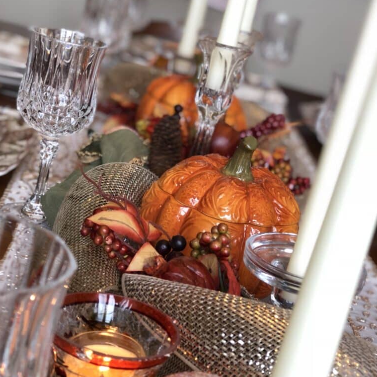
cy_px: 212
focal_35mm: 68
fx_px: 838
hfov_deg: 25.4
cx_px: 188
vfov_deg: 25.3
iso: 160
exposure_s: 1/60
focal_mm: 6.6
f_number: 2.8
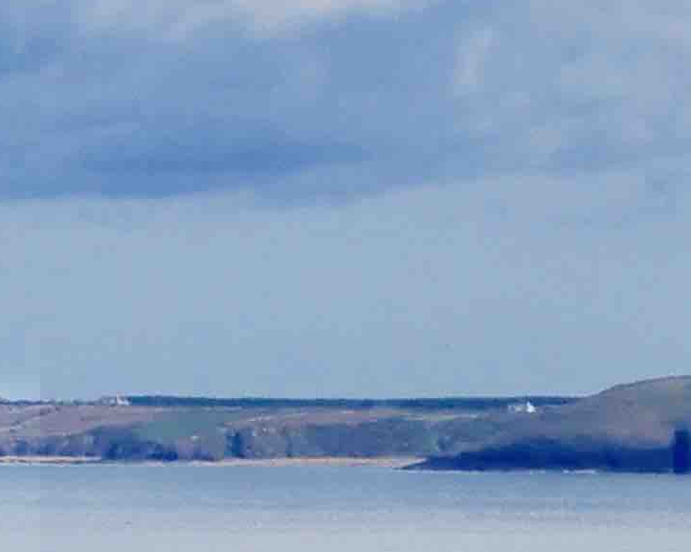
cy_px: 536
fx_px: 12184
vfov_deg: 2.6
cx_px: -1399
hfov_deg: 3.2
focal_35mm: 596
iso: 80
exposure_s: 1/800
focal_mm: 15.2
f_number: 5
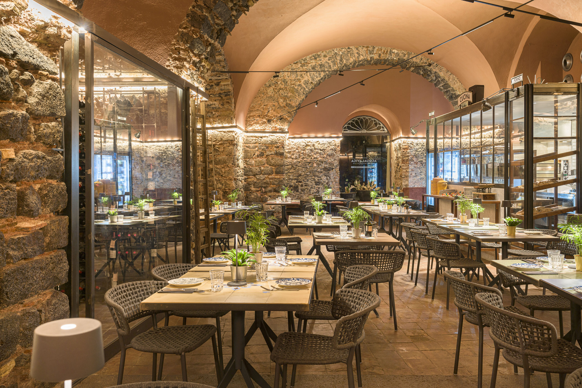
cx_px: 291
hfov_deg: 60.3
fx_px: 501
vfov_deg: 42.3
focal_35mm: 31
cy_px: 194
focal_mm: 31
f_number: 9
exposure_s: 2.5
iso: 100
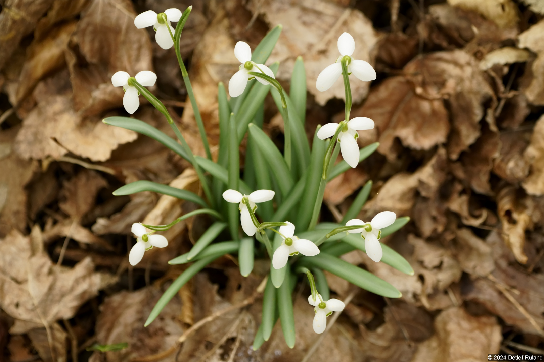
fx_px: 2115
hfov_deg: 14.7
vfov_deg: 9.8
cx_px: 272
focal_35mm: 140
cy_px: 181
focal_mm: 140
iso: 1600
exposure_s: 1/160
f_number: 8
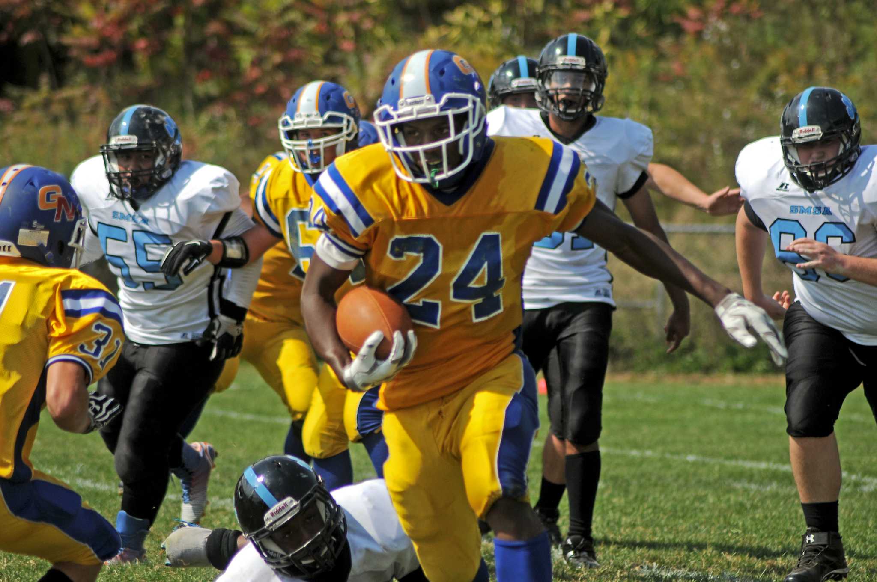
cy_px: 291
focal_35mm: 330
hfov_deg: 6.3
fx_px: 8029
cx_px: 438
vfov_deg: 4.2
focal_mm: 220
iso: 200
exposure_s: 1/2500
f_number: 4.8
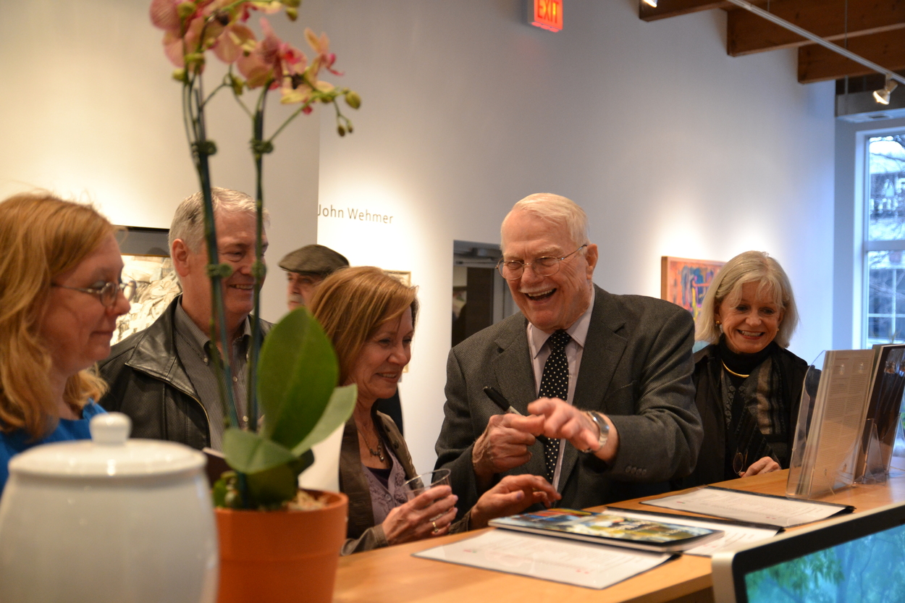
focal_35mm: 39
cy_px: 302
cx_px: 452
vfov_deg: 34.2
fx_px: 980
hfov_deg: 49.6
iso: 1100
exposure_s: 1/60
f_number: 2.8
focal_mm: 26
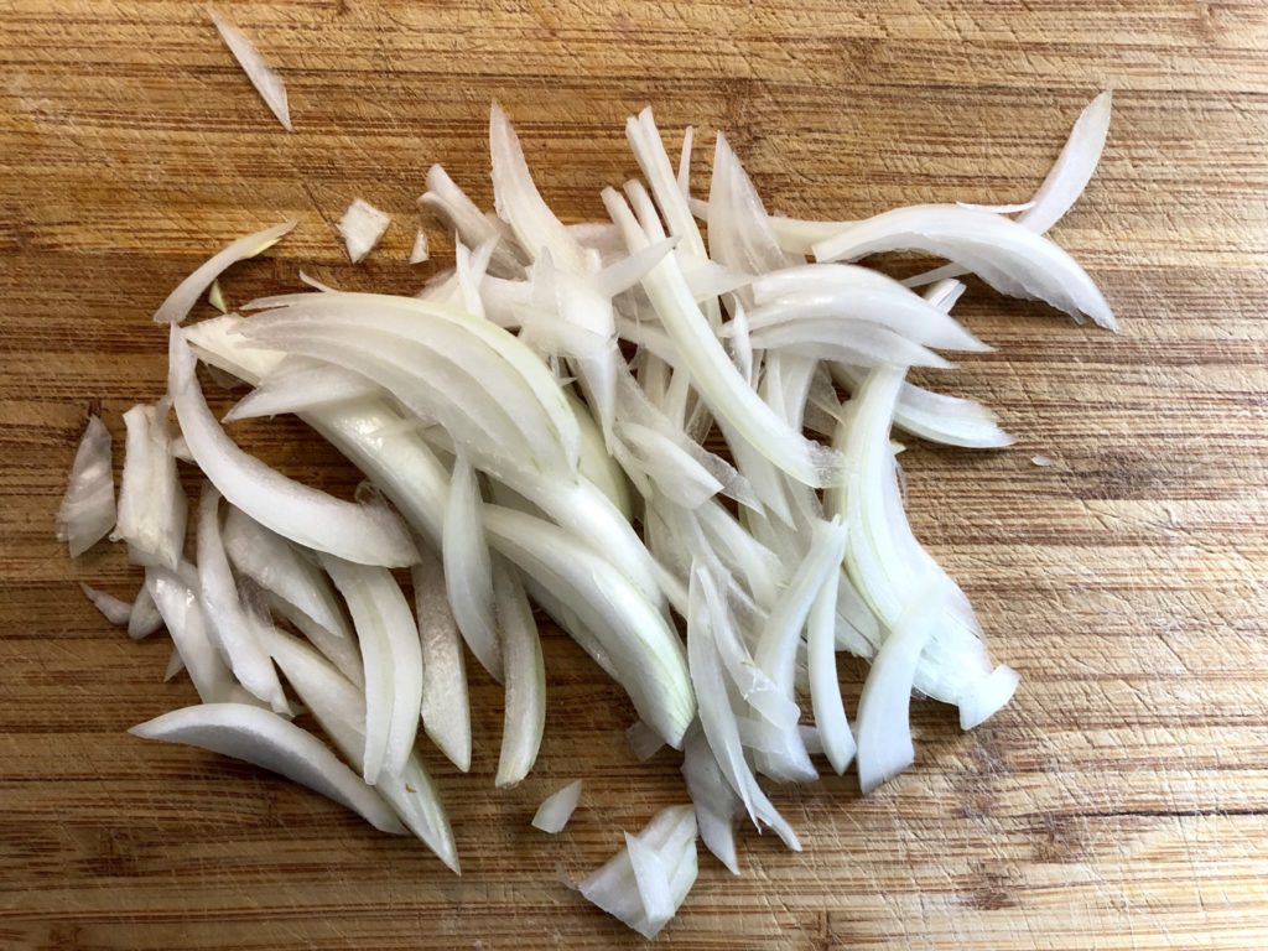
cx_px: 634
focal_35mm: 28
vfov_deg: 49.7
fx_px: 1026
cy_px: 476
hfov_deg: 63.4
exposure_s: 1/17
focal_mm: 3.99
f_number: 1.8
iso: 64
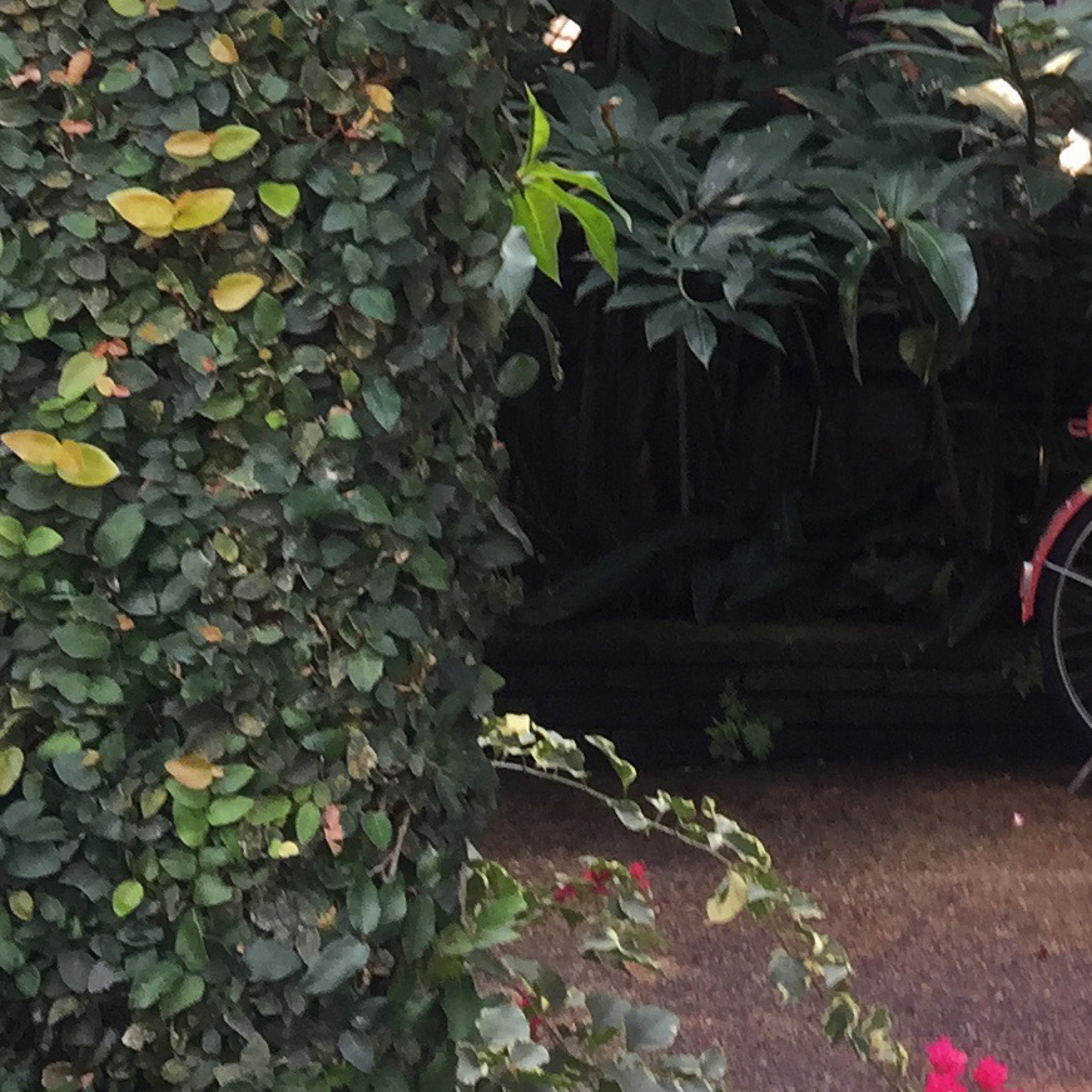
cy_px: -549
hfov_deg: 17.7
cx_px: 1105
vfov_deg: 16.5
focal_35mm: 96
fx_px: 3426
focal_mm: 4.15
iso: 32
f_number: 2.2
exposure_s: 1/100
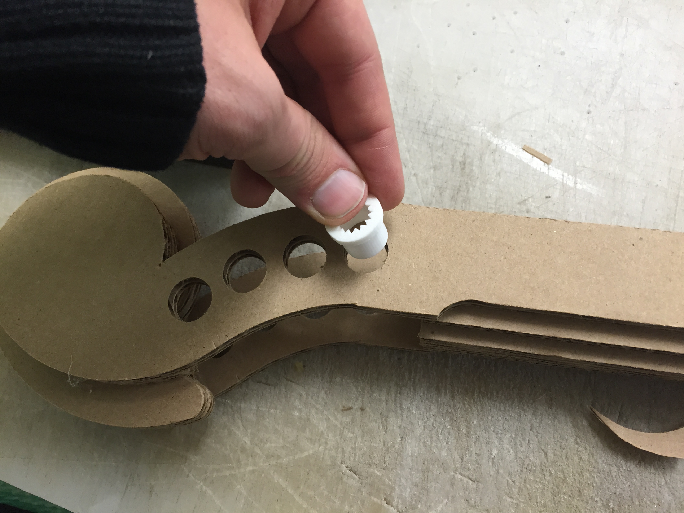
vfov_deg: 48.2
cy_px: 256
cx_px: 342
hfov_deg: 61.7
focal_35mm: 29
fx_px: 573
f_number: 2.2
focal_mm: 4.15
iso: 64
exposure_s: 1/30
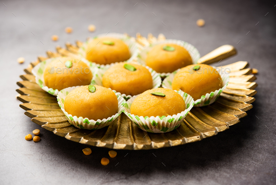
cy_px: 92
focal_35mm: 60
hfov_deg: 33.4
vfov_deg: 22.6
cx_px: 138
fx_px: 460
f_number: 5
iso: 100
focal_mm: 60
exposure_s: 1/125
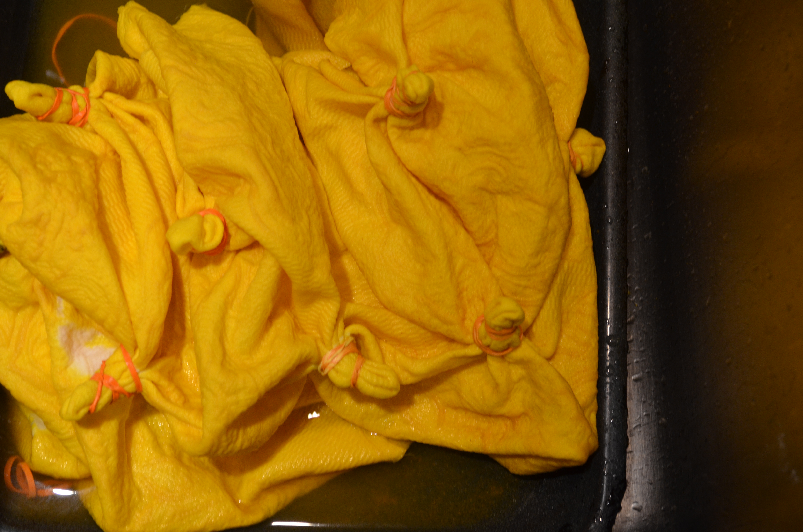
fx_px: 1269
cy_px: 266
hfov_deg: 35.1
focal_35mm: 57
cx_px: 402
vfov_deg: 23.7
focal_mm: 38
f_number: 5
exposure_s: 1/40
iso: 800
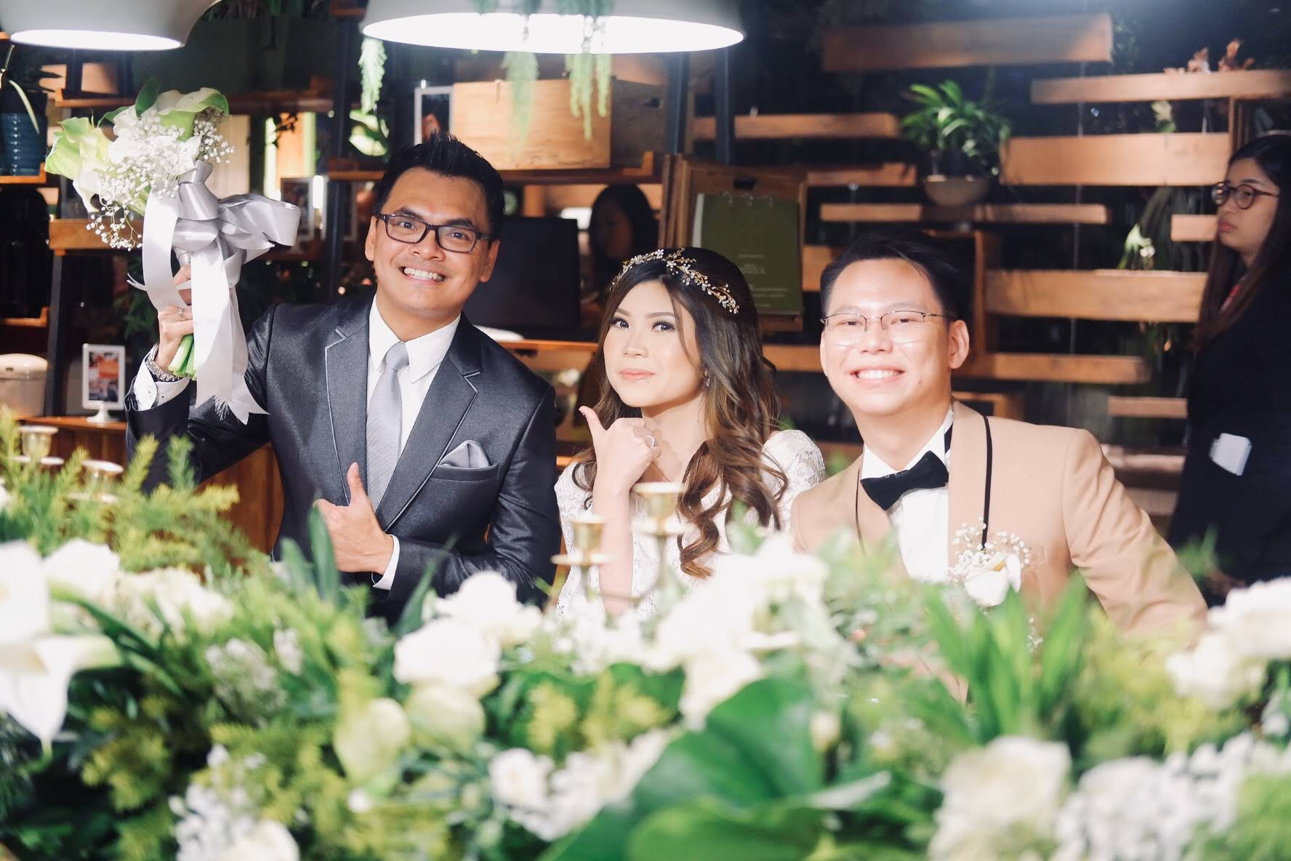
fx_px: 1900
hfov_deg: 37.5
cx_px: 646
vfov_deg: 25.5
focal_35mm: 53
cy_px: 430
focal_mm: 35
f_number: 2
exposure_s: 1/60
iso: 1000
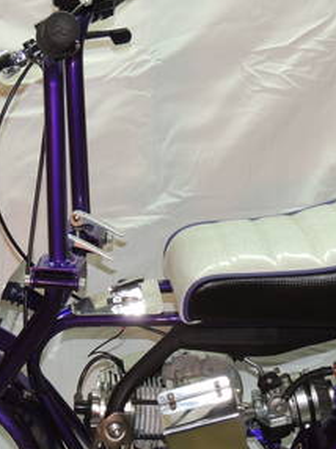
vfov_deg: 18.7
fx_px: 1361
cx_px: 144
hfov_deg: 14.1
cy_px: 316
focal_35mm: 105
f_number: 3.6
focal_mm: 8.9
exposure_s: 1/40
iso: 200
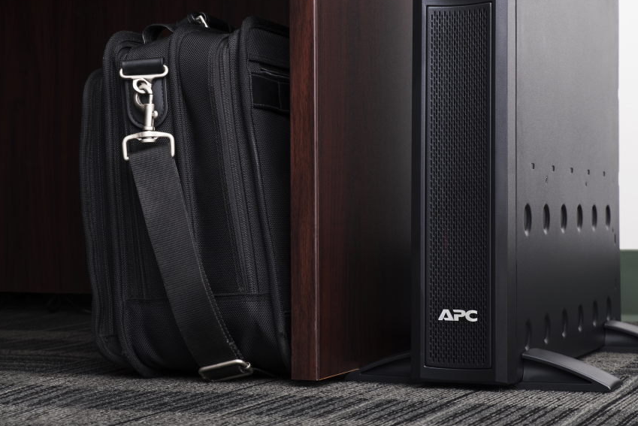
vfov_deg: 16.6
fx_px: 1454
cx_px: 289
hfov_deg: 24.7
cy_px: 133
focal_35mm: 82
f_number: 11
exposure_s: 1/200
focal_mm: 58
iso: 100
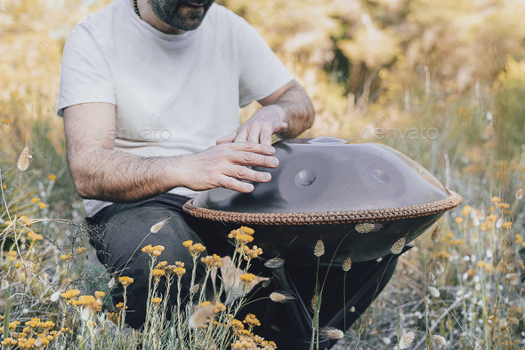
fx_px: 729
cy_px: 175
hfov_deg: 39.6
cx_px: 262
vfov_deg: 27.0
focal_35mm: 50
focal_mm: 50
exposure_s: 1/640
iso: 400
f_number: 3.5
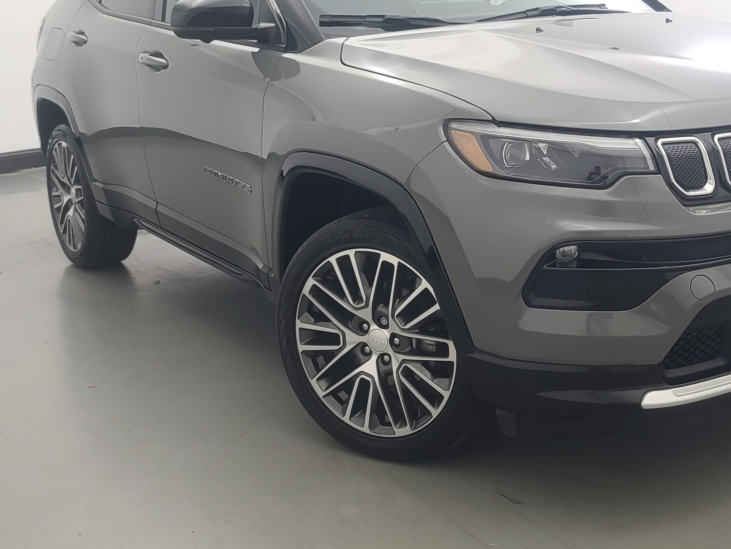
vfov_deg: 41.2
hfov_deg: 53.0
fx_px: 718
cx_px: 481
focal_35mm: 34
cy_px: 177
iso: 320
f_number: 1.8
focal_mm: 7
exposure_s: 1/40
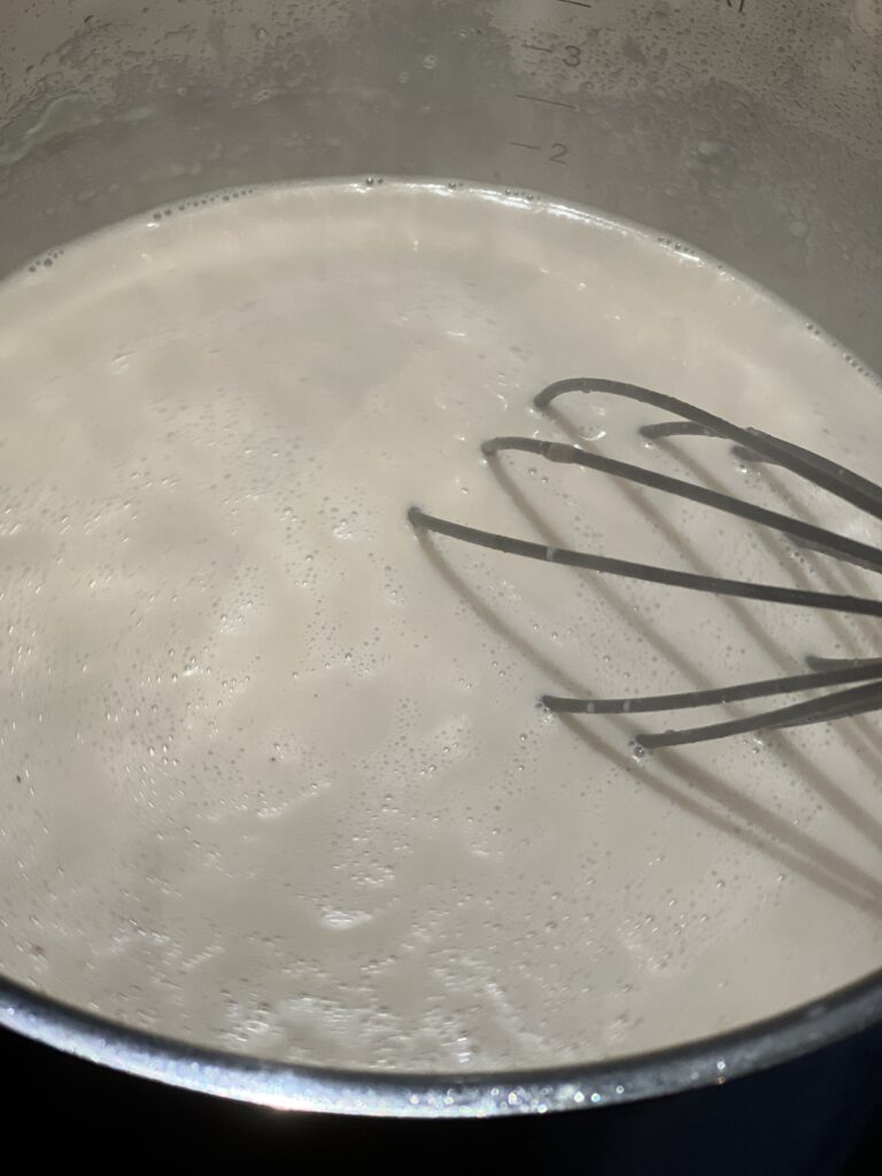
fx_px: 2616
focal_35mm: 77
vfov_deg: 25.3
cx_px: 441
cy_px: 588
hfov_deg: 19.1
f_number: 2.8
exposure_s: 1/100
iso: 200
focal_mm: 9
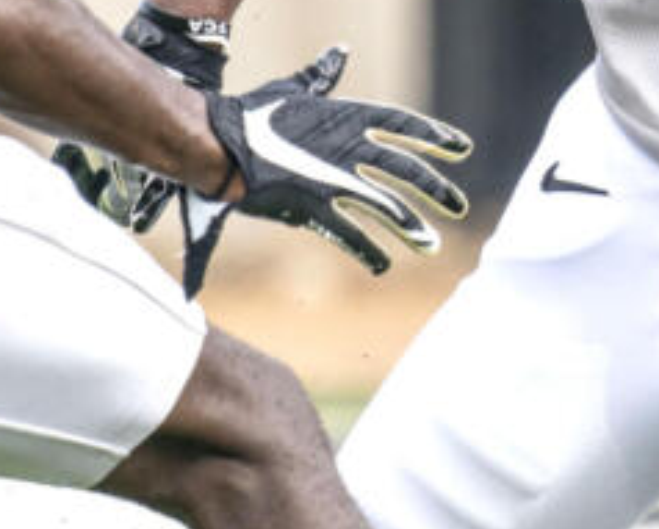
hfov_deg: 0.8
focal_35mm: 2420
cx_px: 360
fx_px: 47257
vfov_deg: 0.6
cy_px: -137
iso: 1250
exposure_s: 1/1250
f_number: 6.3
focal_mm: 600
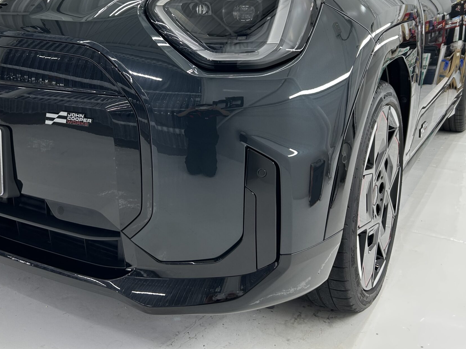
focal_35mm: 40
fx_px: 538
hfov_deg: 46.2
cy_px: 82
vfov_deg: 35.1
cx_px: 162
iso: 40
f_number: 1.5
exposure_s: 1/120
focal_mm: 5.7
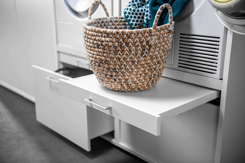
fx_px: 306
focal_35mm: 45
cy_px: 82
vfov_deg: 29.9
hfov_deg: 43.6
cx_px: 122
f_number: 2.8
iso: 100
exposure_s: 1/90
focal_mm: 45
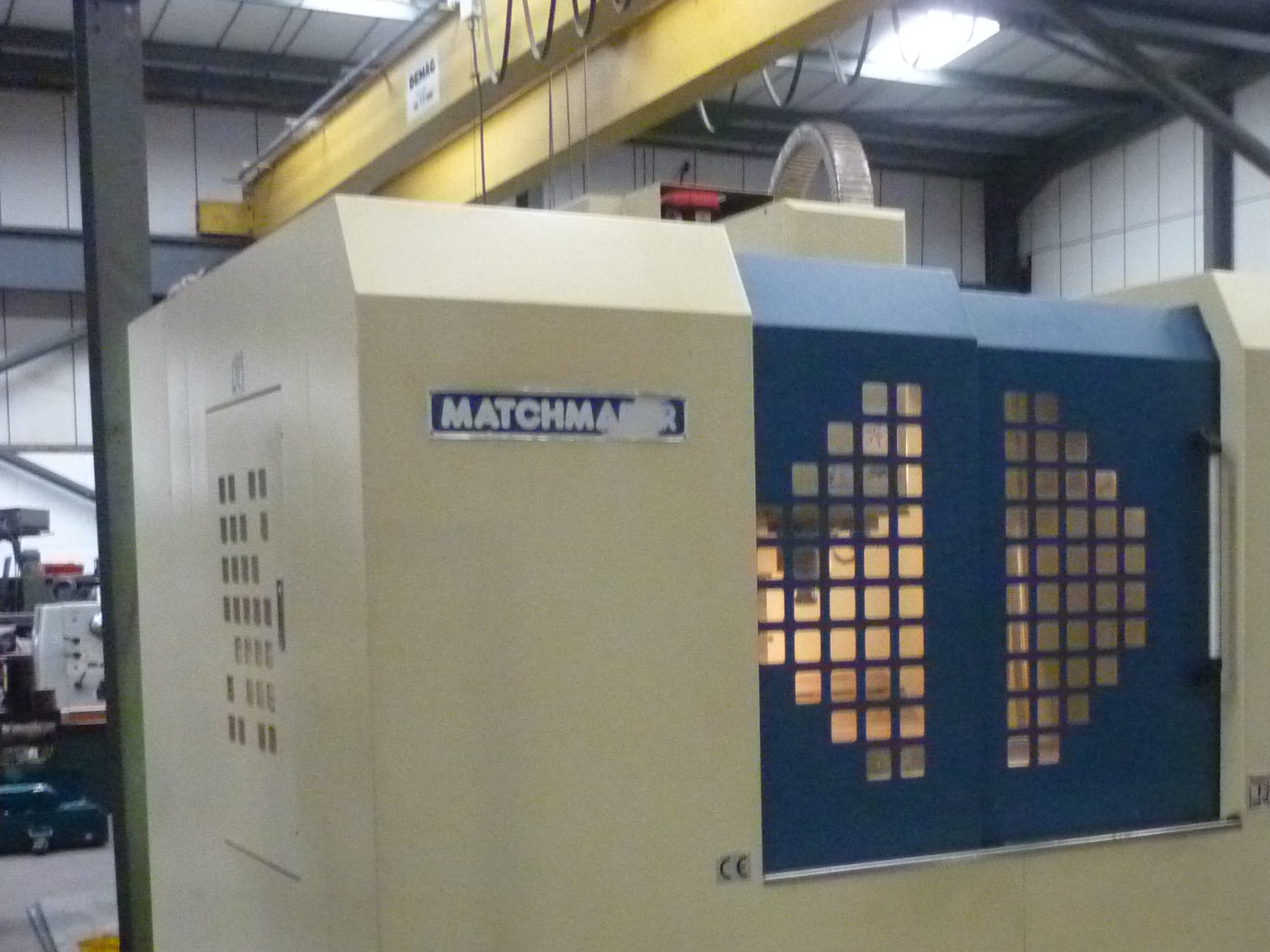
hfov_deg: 38.5
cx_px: 845
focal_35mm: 49
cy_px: 691
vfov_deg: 29.3
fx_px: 1798
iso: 800
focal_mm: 5.5
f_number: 2.8
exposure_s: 1/20
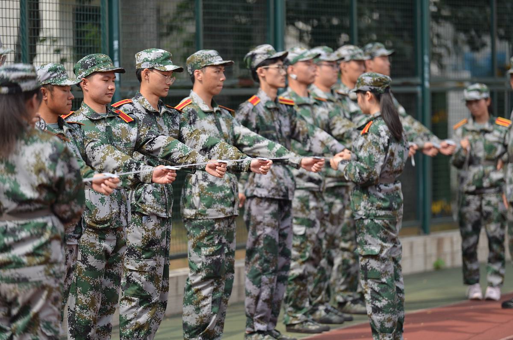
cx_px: 256
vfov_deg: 6.8
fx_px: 2846
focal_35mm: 200
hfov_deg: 10.3
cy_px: 170
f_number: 2.8
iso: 320
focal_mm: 200
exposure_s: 1/3200
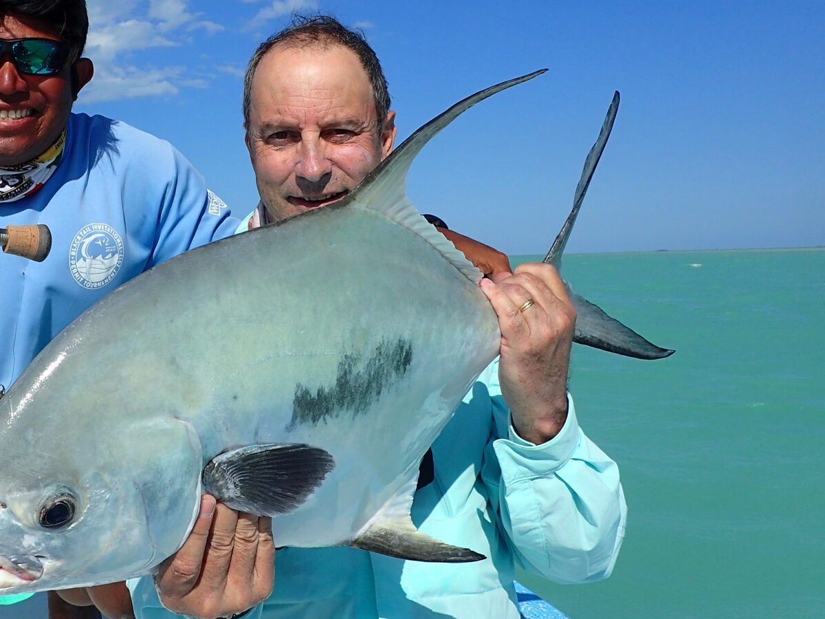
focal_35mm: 40
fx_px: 953
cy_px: 222
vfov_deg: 35.7
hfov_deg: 44.6
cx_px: 171
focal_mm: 4.5
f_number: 8
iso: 100
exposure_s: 1/400
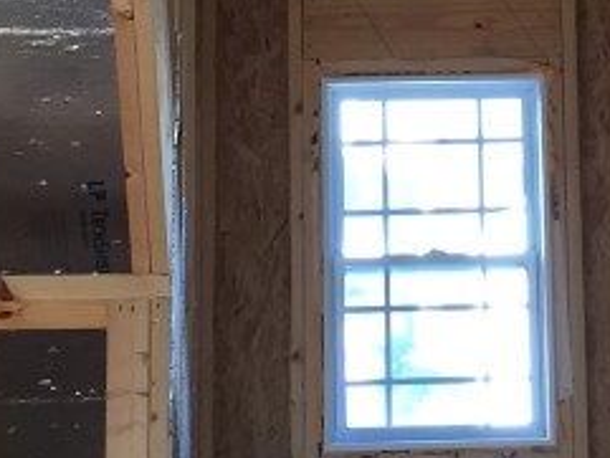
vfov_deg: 11.6
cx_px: 453
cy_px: -225
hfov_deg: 15.9
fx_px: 2169
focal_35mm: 123
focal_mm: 4.15
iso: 40
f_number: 2.2
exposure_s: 1/30
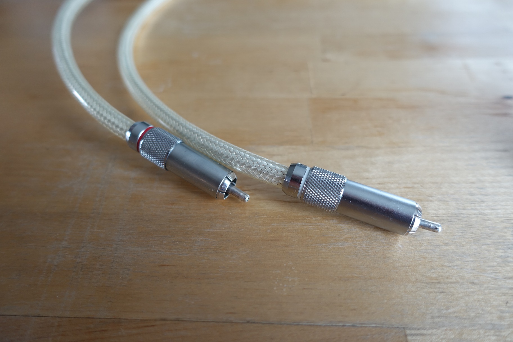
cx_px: 256
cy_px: 171
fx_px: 342
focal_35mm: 24
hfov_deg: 73.7
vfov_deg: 53.1
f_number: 2.2
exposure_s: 1/30
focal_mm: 8.8
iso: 125
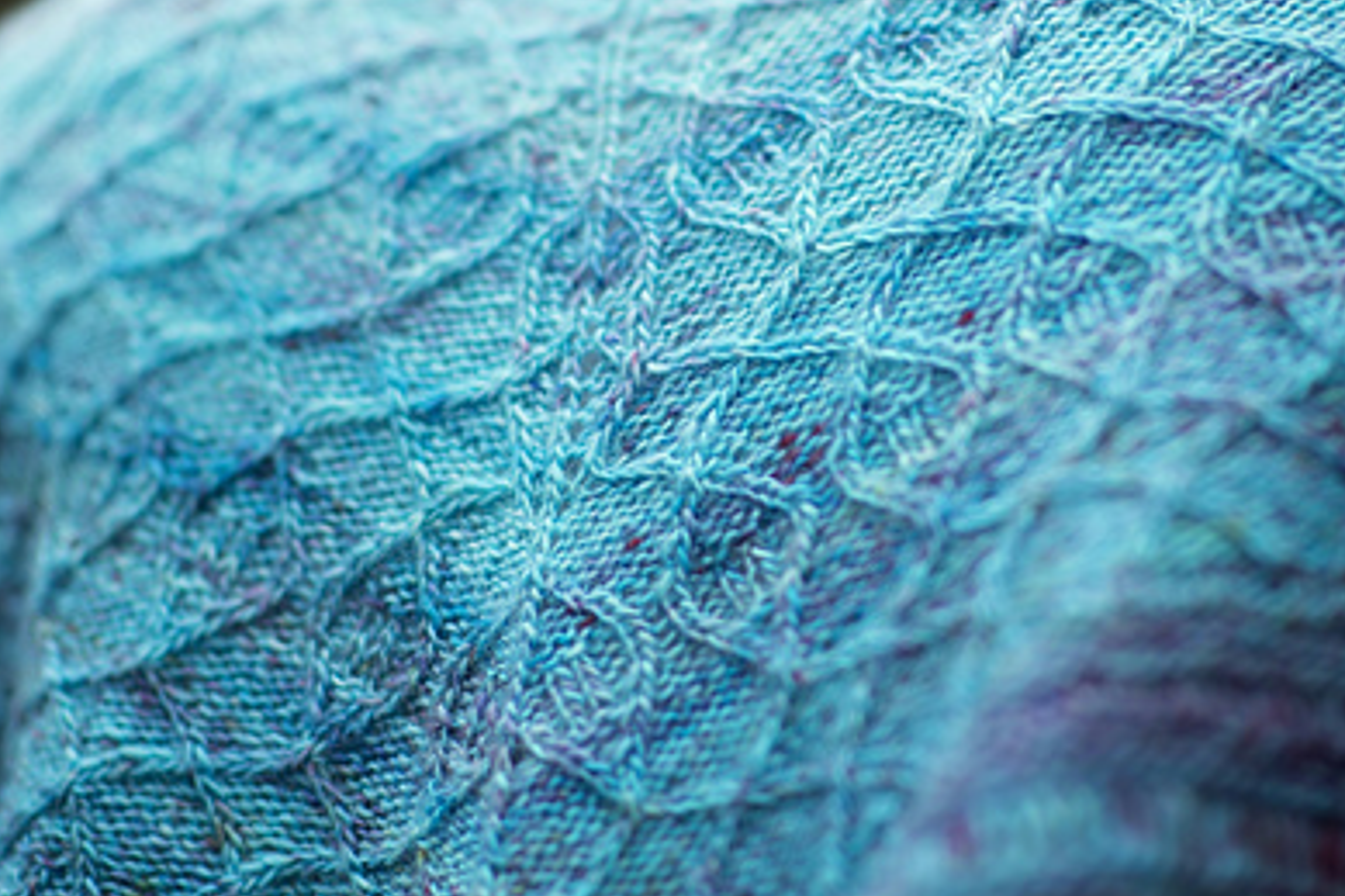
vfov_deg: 9.8
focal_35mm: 140
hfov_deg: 14.7
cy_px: 330
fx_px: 5228
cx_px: 774
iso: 200
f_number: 1.4
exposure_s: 1/2500
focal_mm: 85
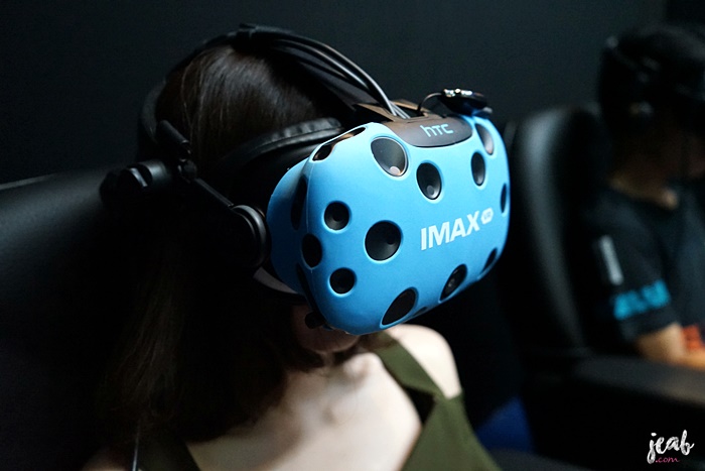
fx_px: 548
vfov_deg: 46.4
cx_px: 352
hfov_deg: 65.5
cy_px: 236
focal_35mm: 28
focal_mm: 28
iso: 6400
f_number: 3.5
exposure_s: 1/40
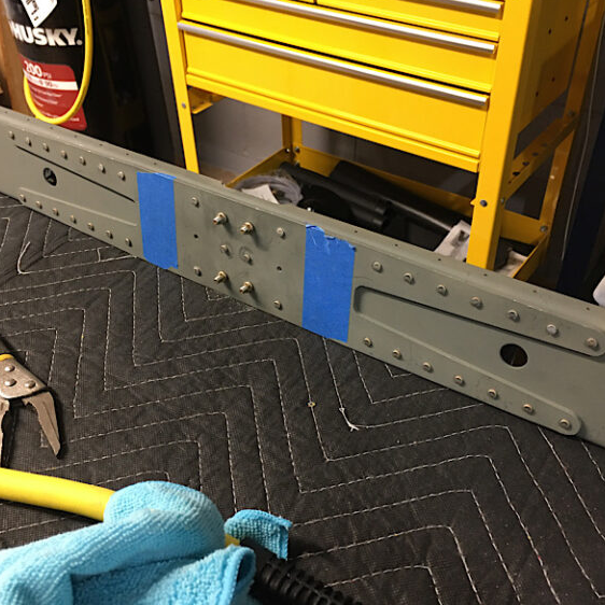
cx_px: 289
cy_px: 304
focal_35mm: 35
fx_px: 692
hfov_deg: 47.2
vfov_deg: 47.2
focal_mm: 4.15
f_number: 2.2
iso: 64
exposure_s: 1/15
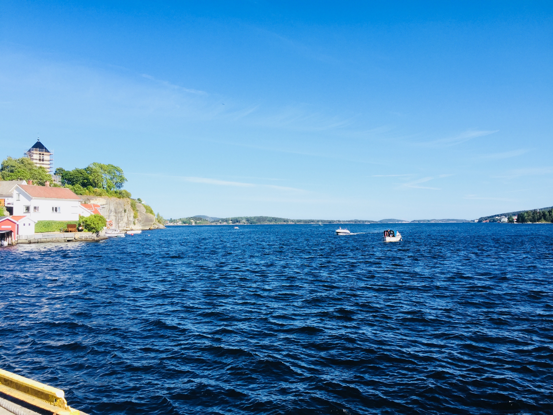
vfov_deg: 48.2
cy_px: 208
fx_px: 463
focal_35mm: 29
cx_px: 276
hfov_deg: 61.7
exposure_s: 1/1014
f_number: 2.2
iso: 32
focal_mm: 4.15
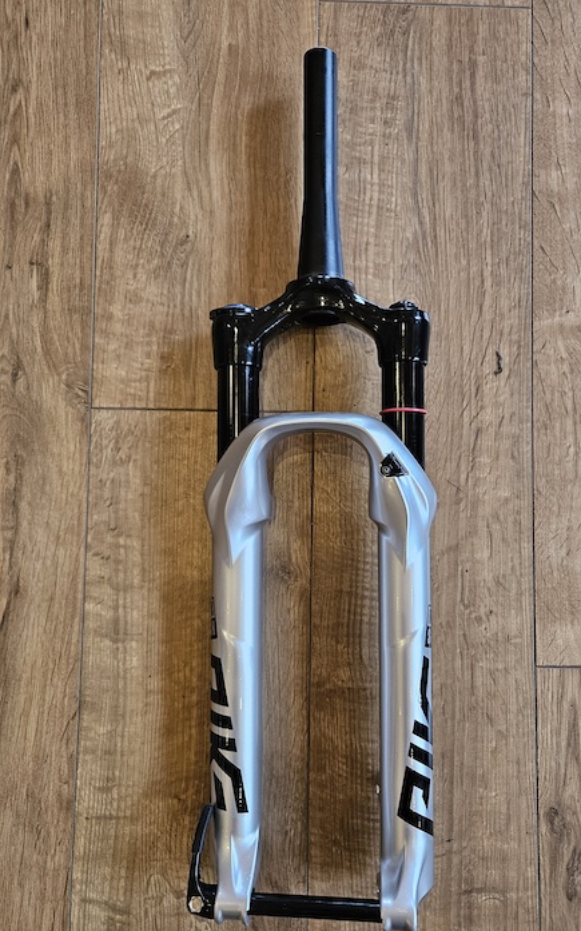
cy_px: 489
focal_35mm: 28
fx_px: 710
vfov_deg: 66.4
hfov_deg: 44.4
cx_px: 333
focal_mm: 5.4
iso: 320
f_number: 1.8
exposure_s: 1/100
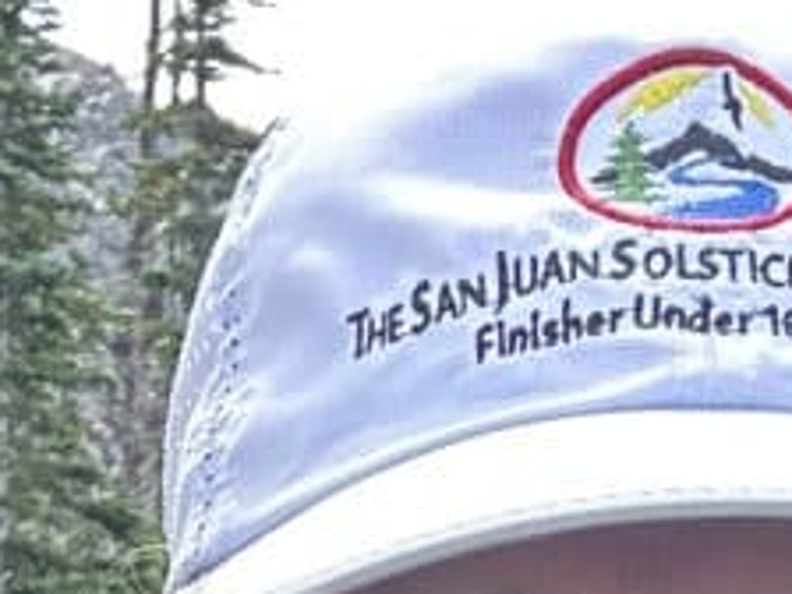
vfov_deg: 9.0
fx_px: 3615
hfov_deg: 12.5
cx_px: 219
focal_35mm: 158
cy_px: 1043
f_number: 1.9
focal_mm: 2.69
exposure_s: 1/195
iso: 25
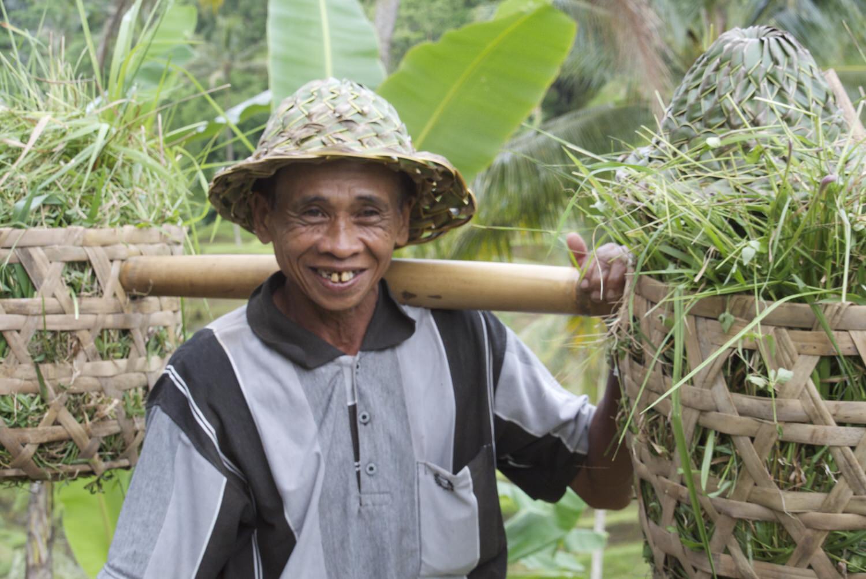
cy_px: 290
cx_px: 433
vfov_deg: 16.9
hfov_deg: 25.0
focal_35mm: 81
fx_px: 1951
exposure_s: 1/60
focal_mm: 30
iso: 400
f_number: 6.3
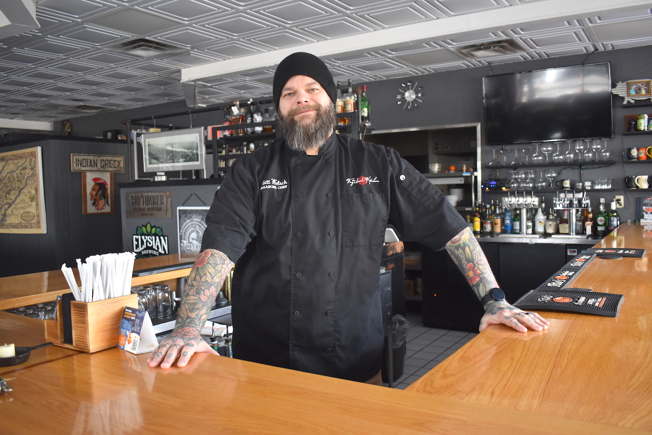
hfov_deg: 61.9
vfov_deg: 43.6
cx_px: 326
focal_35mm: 30
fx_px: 543
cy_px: 218
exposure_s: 1/125
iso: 800
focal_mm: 20
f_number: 3.8
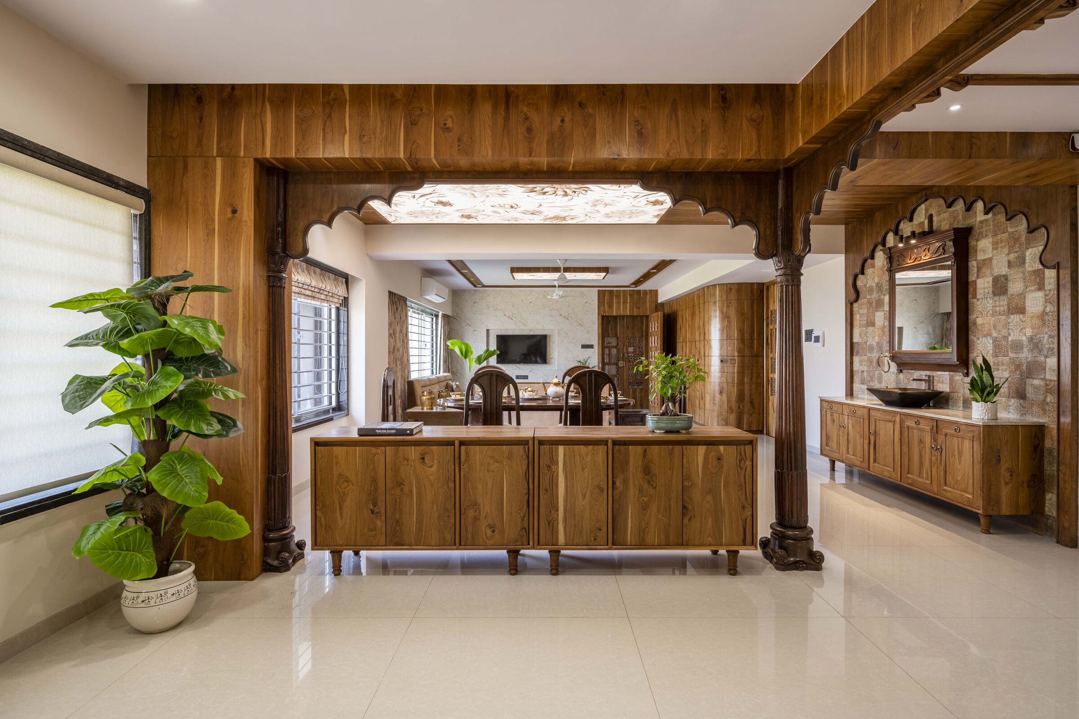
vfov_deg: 67.4
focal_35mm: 18
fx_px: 539
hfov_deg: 90.0
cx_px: 540
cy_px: 360
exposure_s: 1/4
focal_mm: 18
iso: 200
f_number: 11
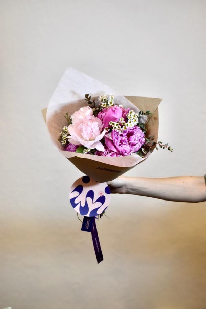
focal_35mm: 105
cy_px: 154
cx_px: 103
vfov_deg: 19.5
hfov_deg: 13.0
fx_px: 901
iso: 800
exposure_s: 1/125
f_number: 5.6
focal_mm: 70
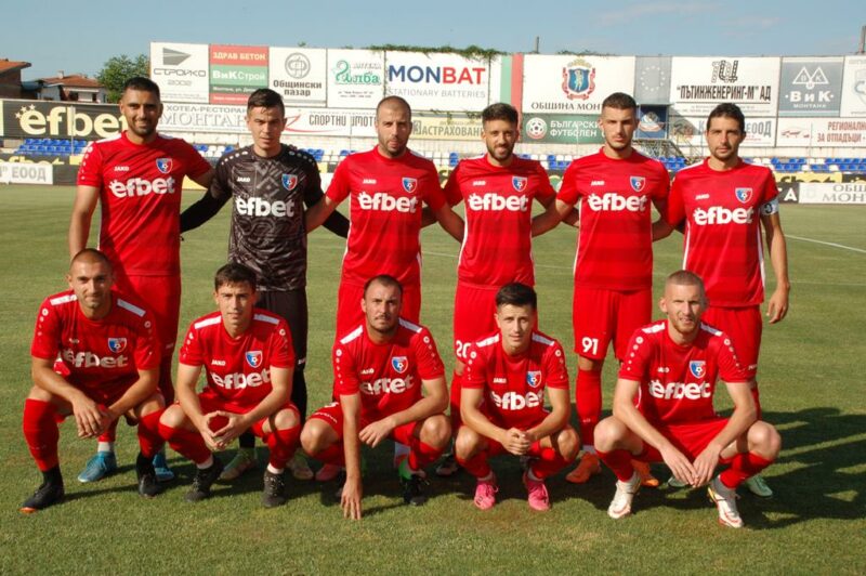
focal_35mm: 52
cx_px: 433
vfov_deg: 25.7
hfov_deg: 37.9
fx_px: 1262
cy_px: 288
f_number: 18
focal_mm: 35
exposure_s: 1/320
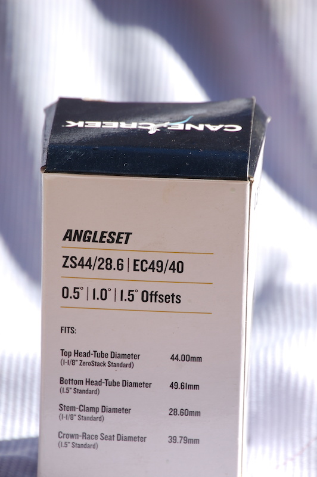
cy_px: 238
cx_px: 158
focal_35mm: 300
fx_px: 3969
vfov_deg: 6.9
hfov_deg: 4.6
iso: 200
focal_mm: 200
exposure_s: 1/250
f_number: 8
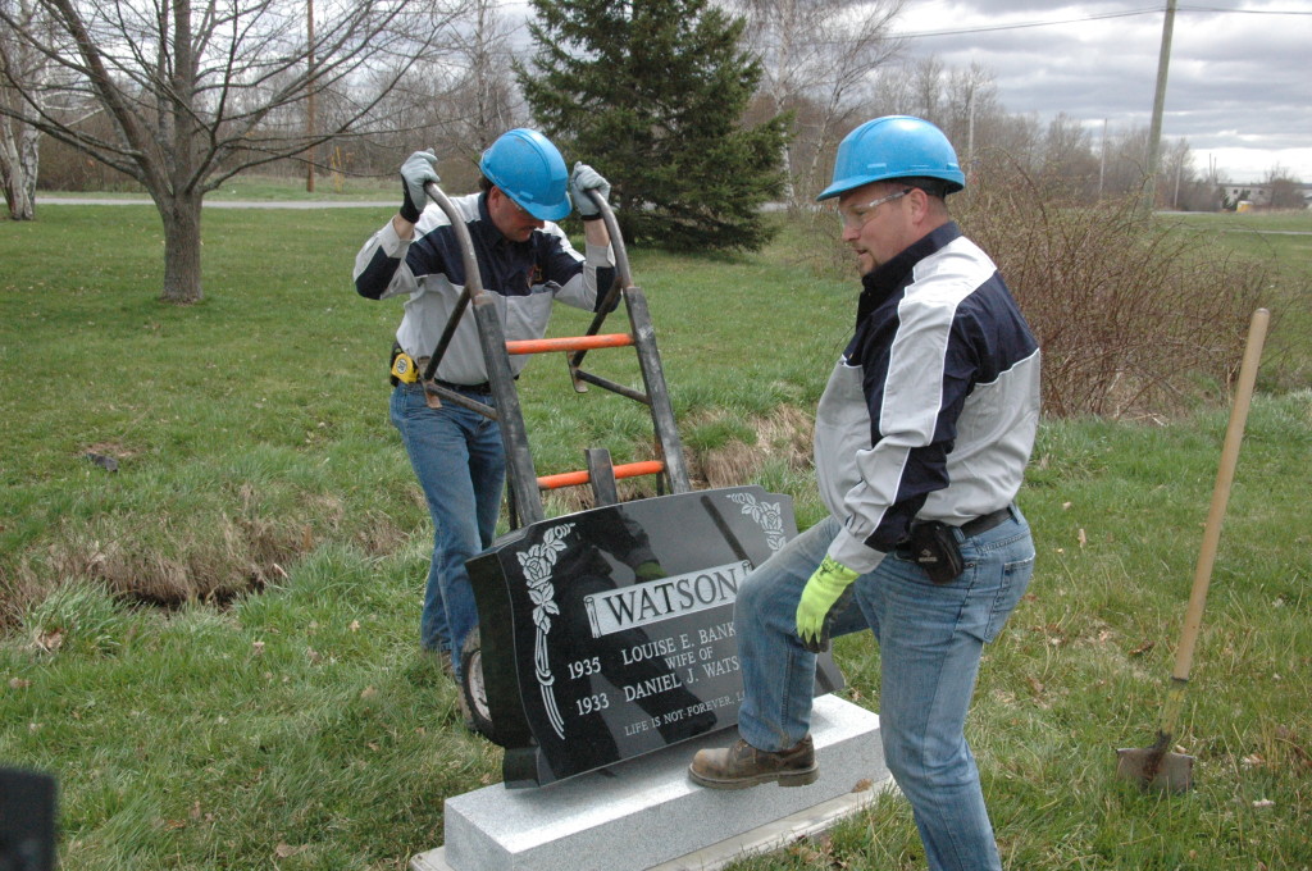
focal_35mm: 38
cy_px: 436
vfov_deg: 35.4
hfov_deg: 51.3
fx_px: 1365
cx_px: 656
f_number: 13
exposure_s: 1/640
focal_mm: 25
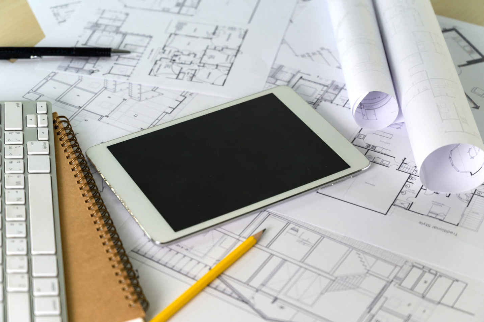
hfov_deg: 25.7
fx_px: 1061
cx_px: 245
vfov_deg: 17.3
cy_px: 155
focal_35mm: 79
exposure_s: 1/200
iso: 100
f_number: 4
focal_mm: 70
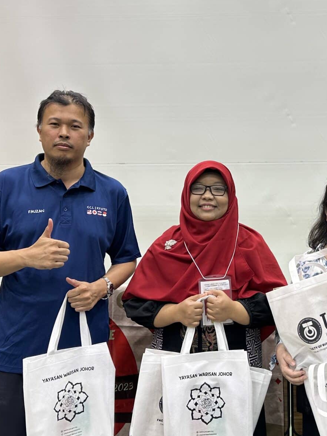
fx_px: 655
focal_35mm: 52
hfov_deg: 27.6
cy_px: 199
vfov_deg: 36.8
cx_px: 249
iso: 64
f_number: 1.78
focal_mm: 6.86
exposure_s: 1/120
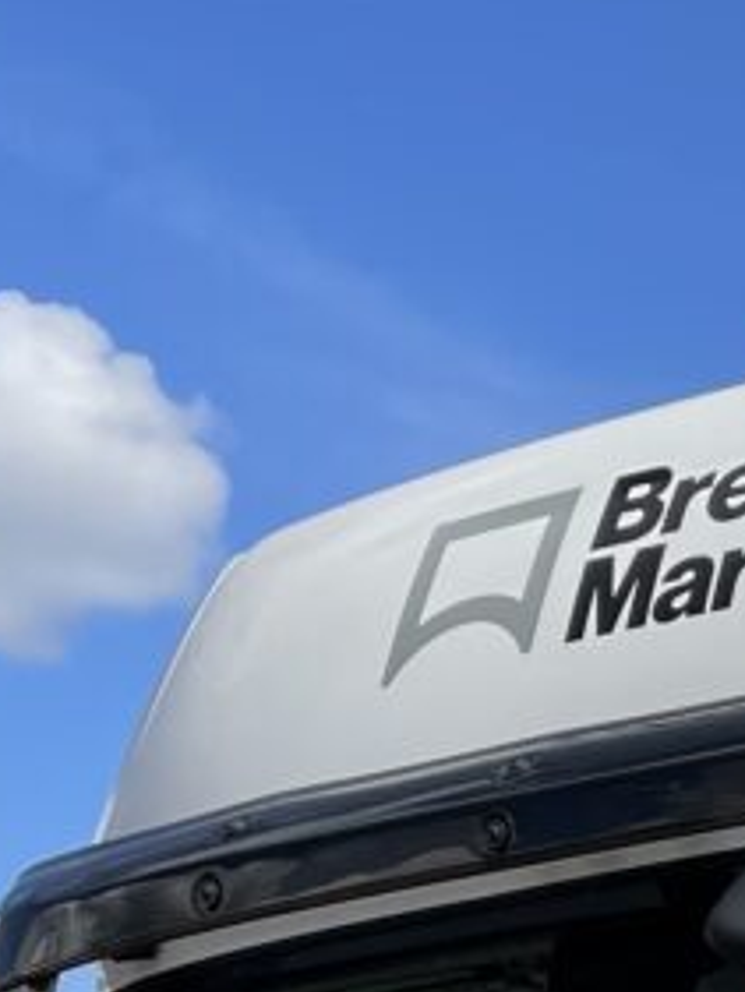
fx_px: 4072
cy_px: 1557
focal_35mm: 142
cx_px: 1419
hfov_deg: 9.8
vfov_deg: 13.0
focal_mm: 4.2
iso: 32
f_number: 1.6
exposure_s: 1/4651
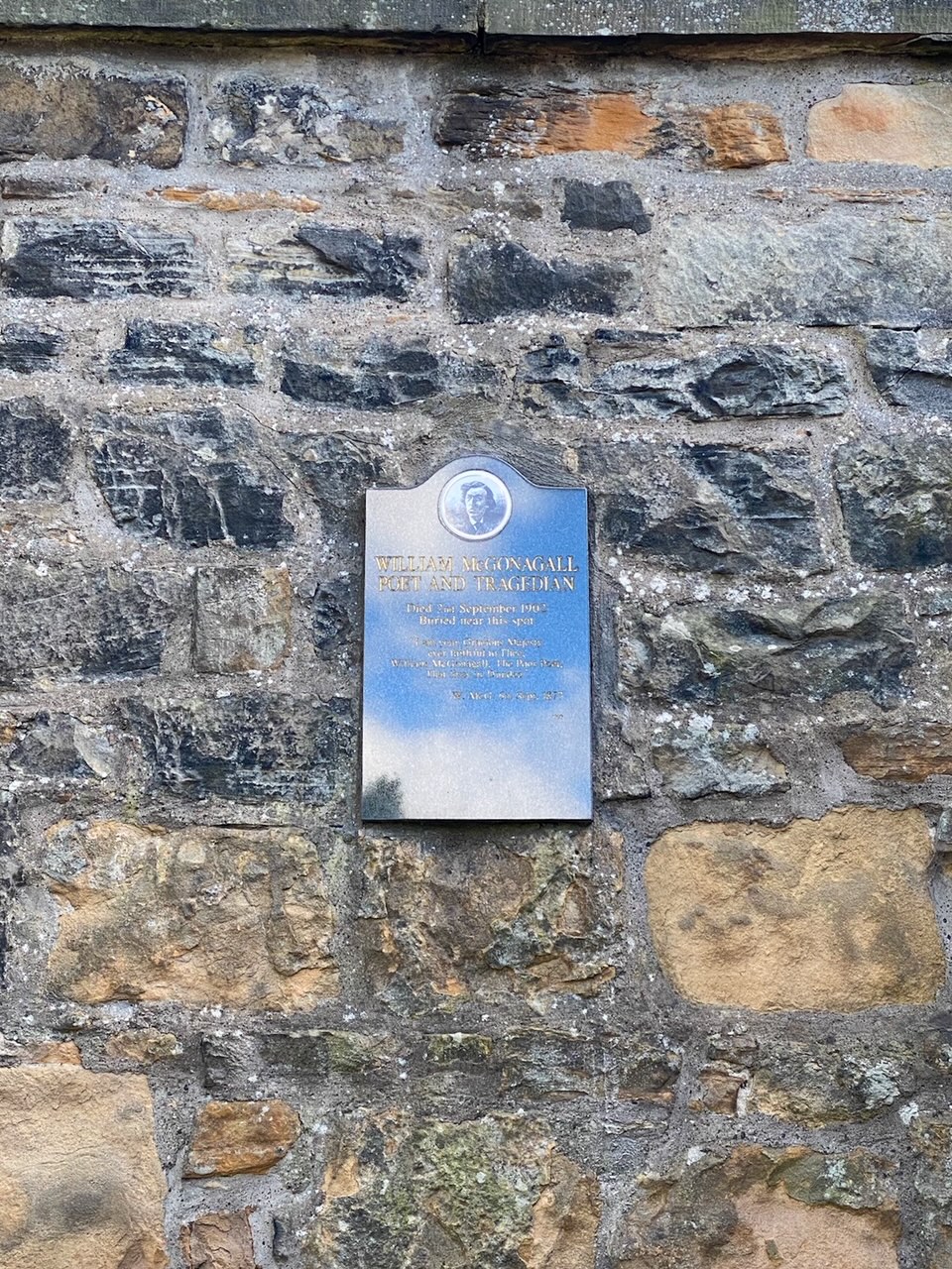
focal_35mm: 52
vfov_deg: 36.8
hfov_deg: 28.0
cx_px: 476
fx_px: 1907
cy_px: 634
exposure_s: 1/170
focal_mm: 6
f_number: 2
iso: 20
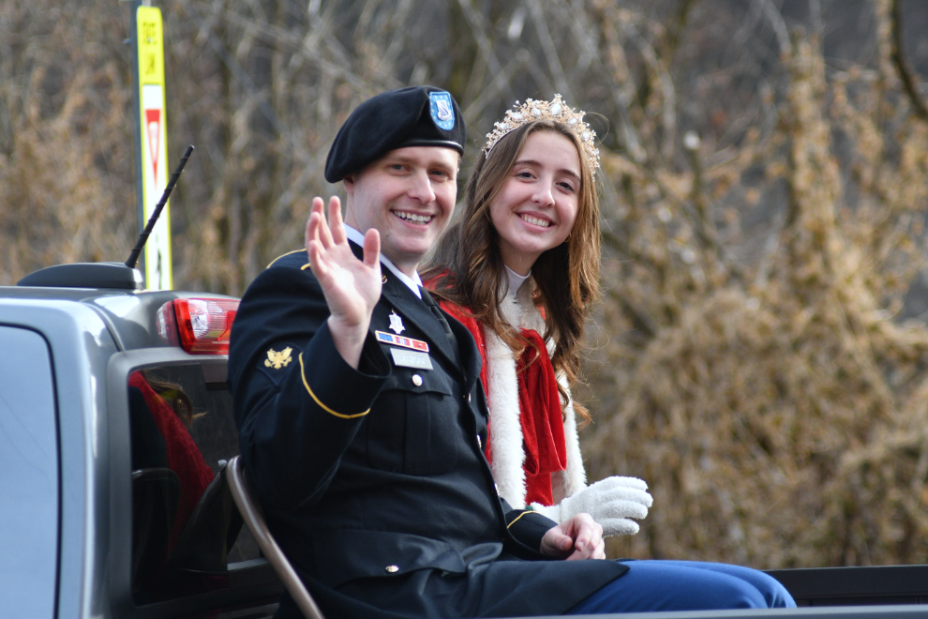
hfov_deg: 11.2
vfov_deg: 7.5
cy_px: 310
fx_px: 4717
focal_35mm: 183
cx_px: 464
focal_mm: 122
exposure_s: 1/1250
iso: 800
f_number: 4.5
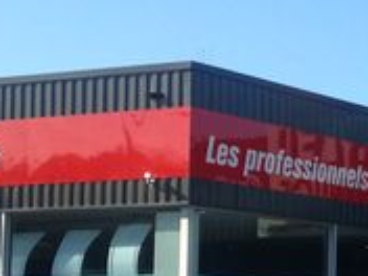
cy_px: 243
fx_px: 1595
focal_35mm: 150
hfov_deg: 12.7
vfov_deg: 9.9
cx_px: 506
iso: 50
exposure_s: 1/1063
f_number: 2.4
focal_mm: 4.12
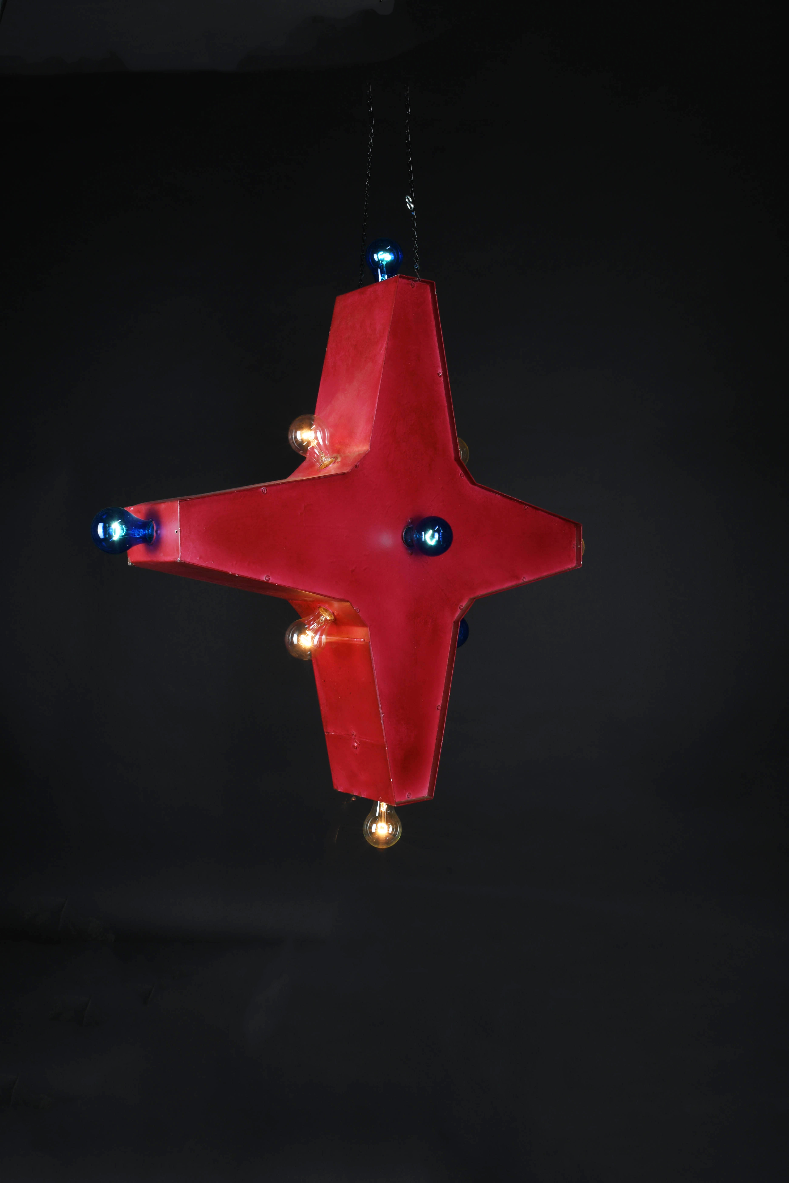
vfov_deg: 67.4
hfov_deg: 47.9
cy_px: 592
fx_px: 888
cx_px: 394
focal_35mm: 27
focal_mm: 18
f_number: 20
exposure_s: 1/2
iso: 100
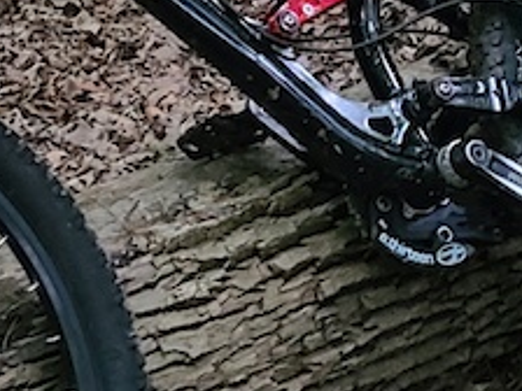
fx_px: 1402
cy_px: 40
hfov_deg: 21.1
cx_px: 219
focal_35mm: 93
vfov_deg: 15.7
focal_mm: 5.4
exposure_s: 1/40
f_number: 1.8
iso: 400
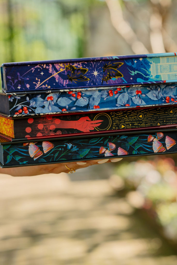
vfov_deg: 20.8
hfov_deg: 14.0
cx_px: 91
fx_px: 723
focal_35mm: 98
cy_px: 96
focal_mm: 70
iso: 400
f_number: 4
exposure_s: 1/640
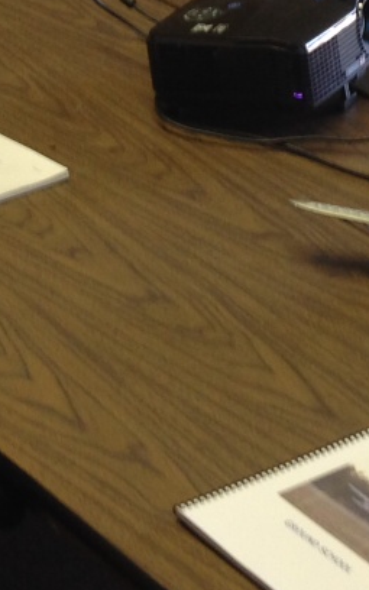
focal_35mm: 140
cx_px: 297
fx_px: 2253
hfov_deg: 9.3
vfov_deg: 14.4
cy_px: -139
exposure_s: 1/20
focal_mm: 4.12
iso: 80
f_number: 2.4
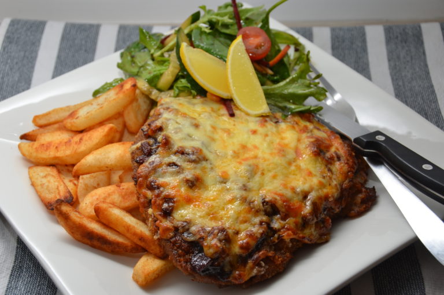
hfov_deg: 30.6
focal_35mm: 66
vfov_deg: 20.5
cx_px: 222
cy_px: 148
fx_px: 812
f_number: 8
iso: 200
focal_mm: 44
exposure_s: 1/30
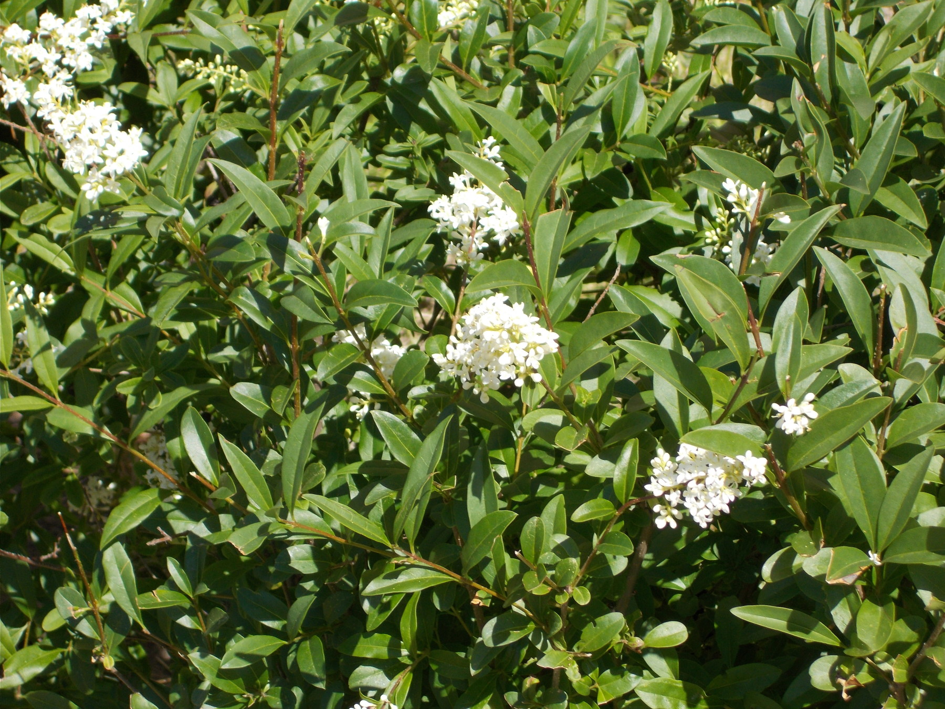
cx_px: 472
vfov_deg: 11.4
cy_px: 354
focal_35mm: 130
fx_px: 3549
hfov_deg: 15.2
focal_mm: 23
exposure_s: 1/200
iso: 80
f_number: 6.5
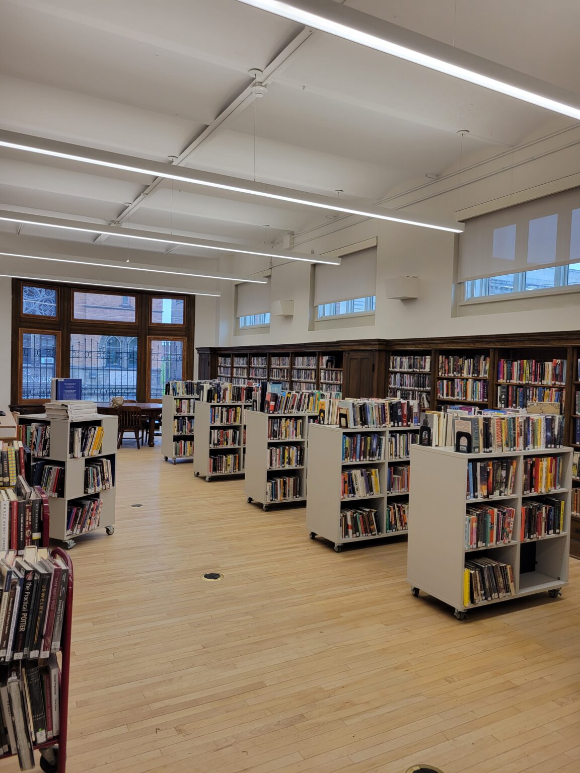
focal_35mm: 26
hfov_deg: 53.1
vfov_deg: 67.3
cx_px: 290
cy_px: 386
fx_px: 581
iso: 40
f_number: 1.8
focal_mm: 5.4
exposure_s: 1/128
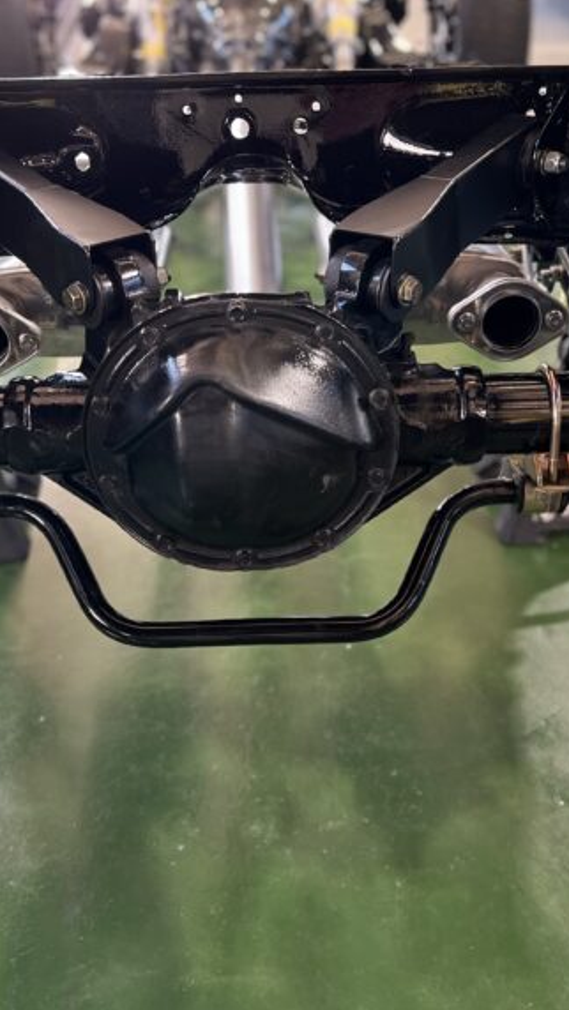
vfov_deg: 52.8
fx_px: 1019
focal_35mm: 38
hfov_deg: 31.2
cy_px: 507
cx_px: 253
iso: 200
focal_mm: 5.7
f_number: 1.5
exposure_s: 1/60
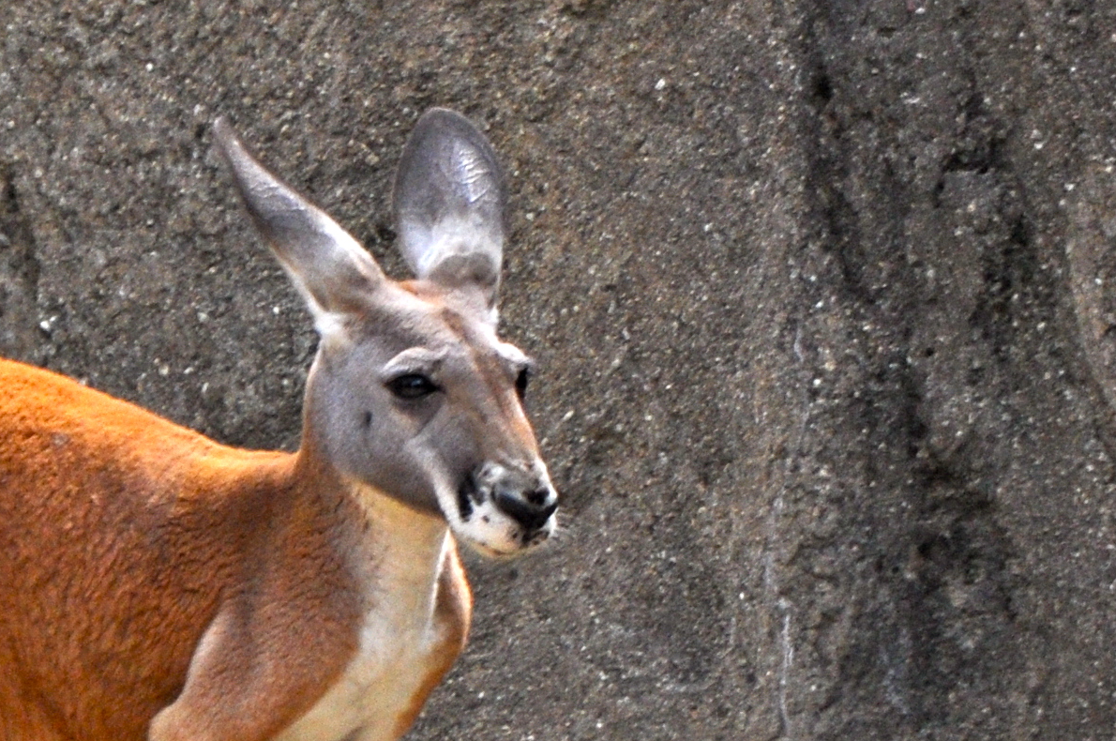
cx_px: 18
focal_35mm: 1081
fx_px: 33465
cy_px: 865
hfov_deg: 1.9
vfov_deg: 1.3
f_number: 5.6
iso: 500
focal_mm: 200
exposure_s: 1/1000
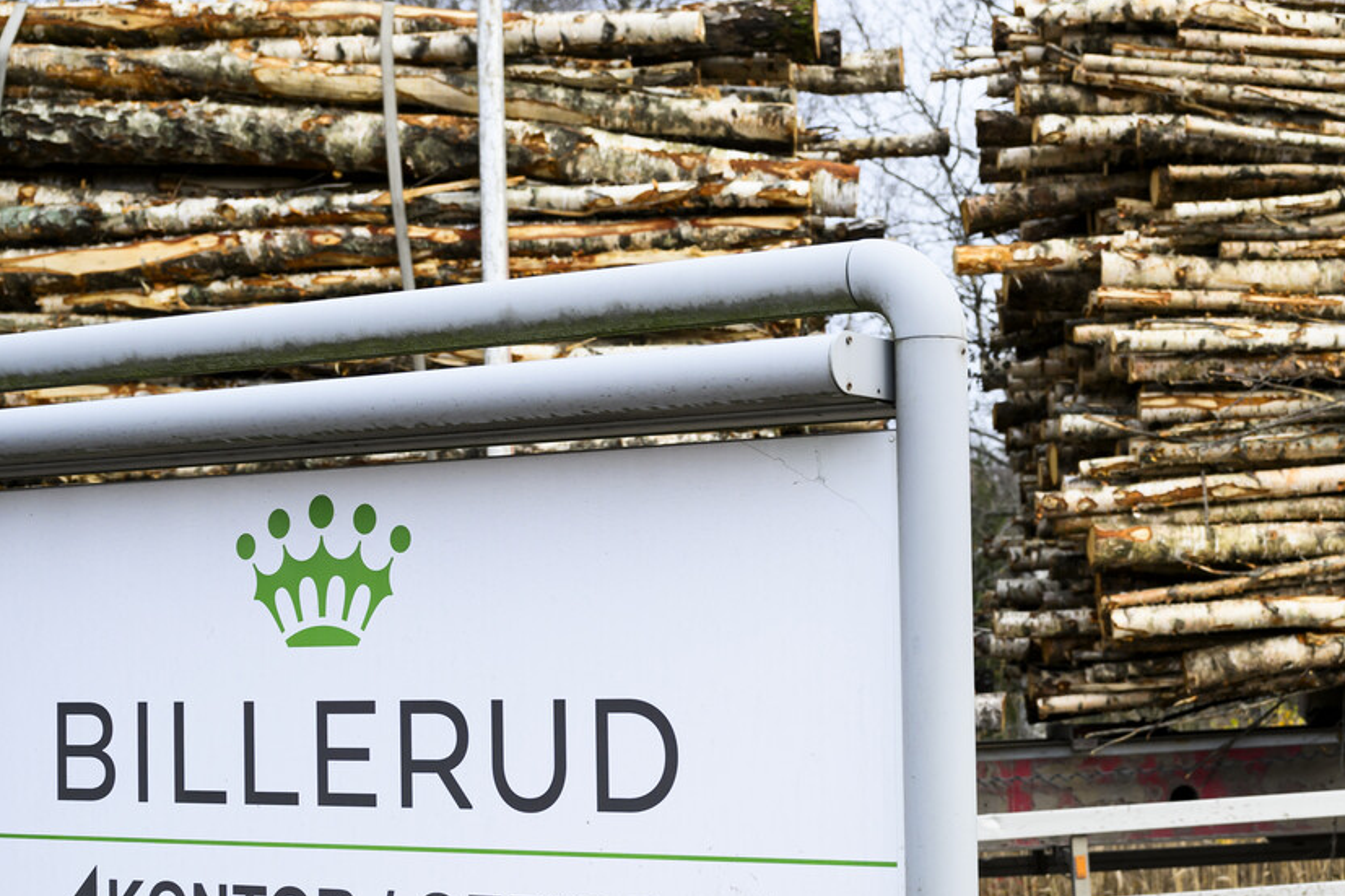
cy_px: 640
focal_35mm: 60
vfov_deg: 22.5
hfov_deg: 32.6
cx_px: 1052
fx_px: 2241
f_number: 4
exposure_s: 1/1000
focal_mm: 31
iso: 400
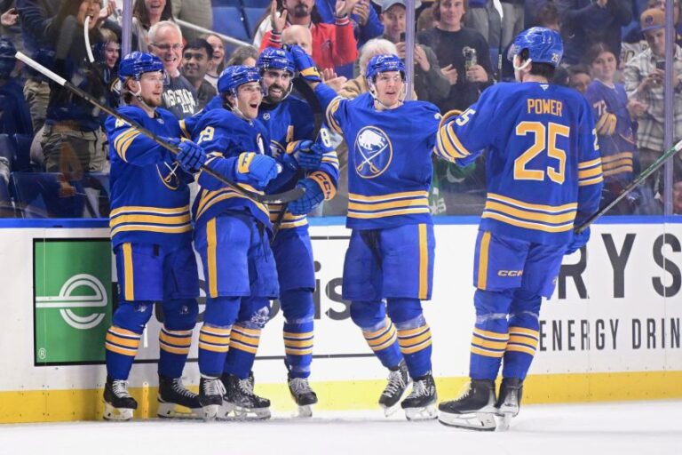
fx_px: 3789
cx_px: 341
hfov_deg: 10.3
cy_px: 228
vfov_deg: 6.9
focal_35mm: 200
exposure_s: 1/1600
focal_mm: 200
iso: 4000
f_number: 2.8
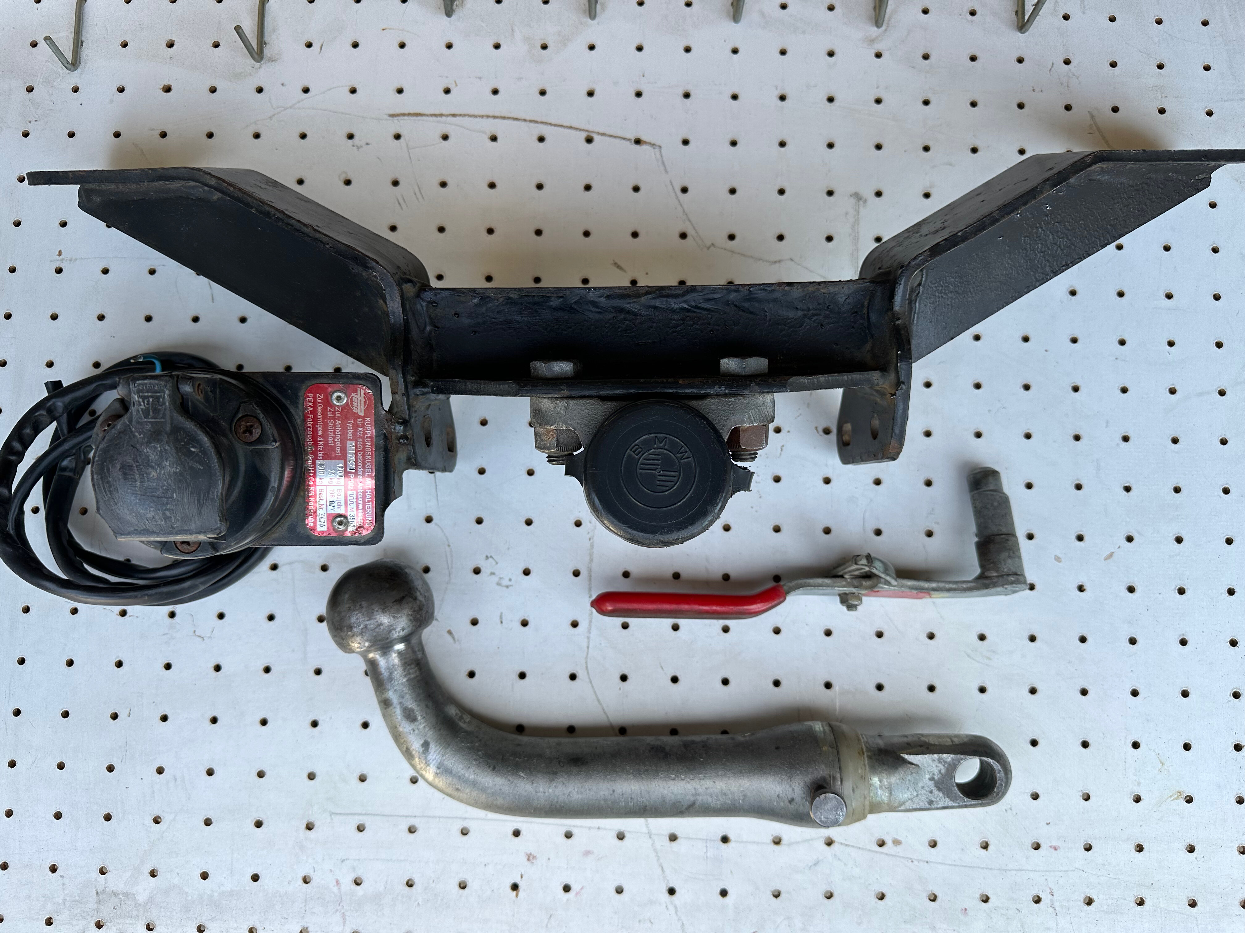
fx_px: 863
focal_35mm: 24
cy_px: 466
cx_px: 622
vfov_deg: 56.8
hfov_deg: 71.6
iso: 80
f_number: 1.78
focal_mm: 6.86
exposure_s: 1/448
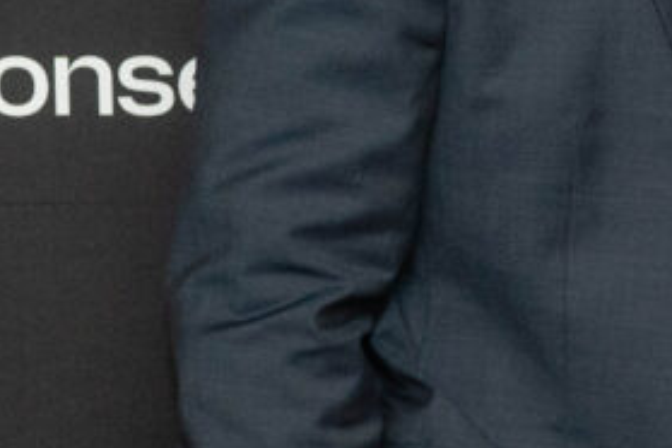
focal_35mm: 468
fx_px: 8735
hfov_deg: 4.3
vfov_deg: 2.9
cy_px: -123
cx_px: 1558
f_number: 3.5
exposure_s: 1/125
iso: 2500
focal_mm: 85
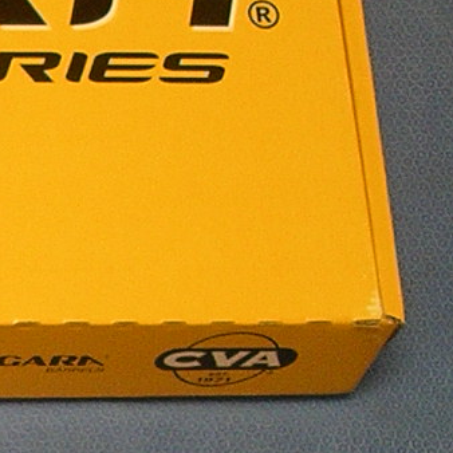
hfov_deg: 7.9
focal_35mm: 198
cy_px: 485
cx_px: -815
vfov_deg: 8.8
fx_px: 2932
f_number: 2.8
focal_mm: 7.8
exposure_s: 1/40
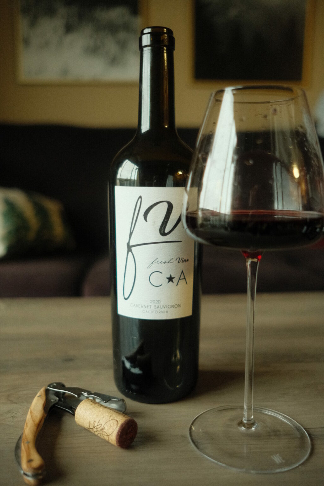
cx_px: 162
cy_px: 243
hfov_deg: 37.9
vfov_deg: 54.4
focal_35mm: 35
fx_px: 472
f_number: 2
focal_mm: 23
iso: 2000
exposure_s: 1/100
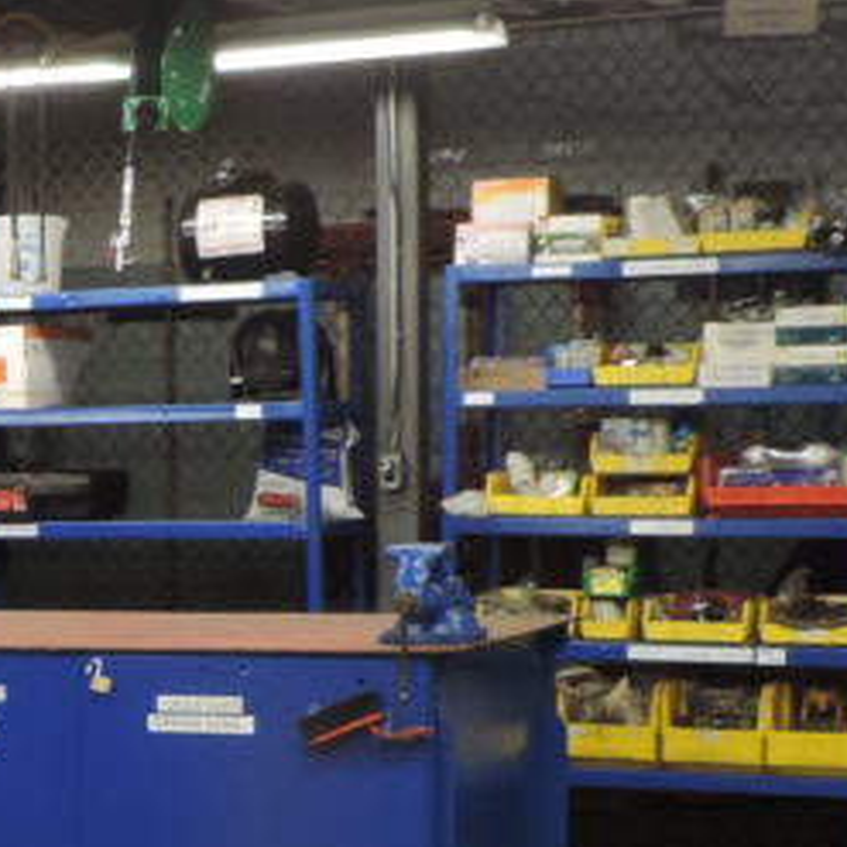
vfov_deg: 15.6
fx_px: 3045
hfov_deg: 14.7
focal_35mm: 110
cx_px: -432
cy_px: 761
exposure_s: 1/30
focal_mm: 4.3
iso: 140
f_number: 3
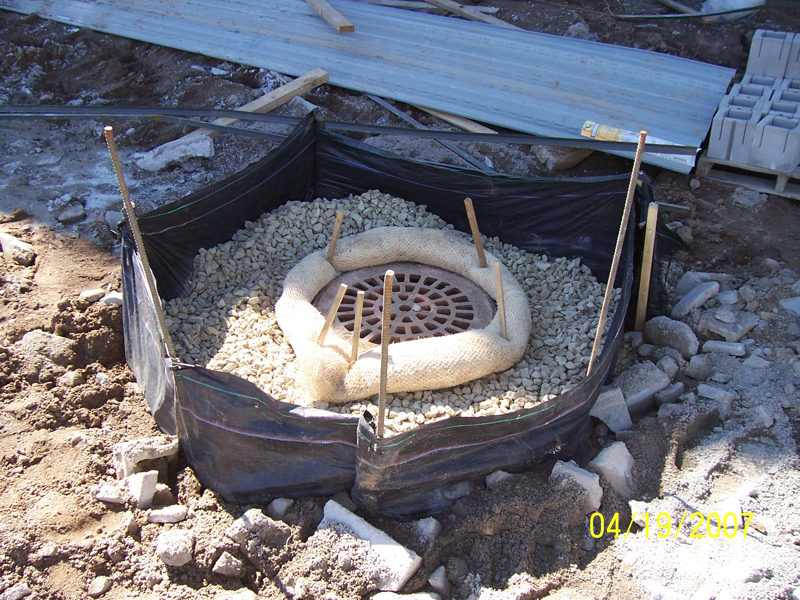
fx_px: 786
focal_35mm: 34
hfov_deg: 54.0
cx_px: 400
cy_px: 300
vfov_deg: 41.8
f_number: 2.7
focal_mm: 5.6
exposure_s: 1/350
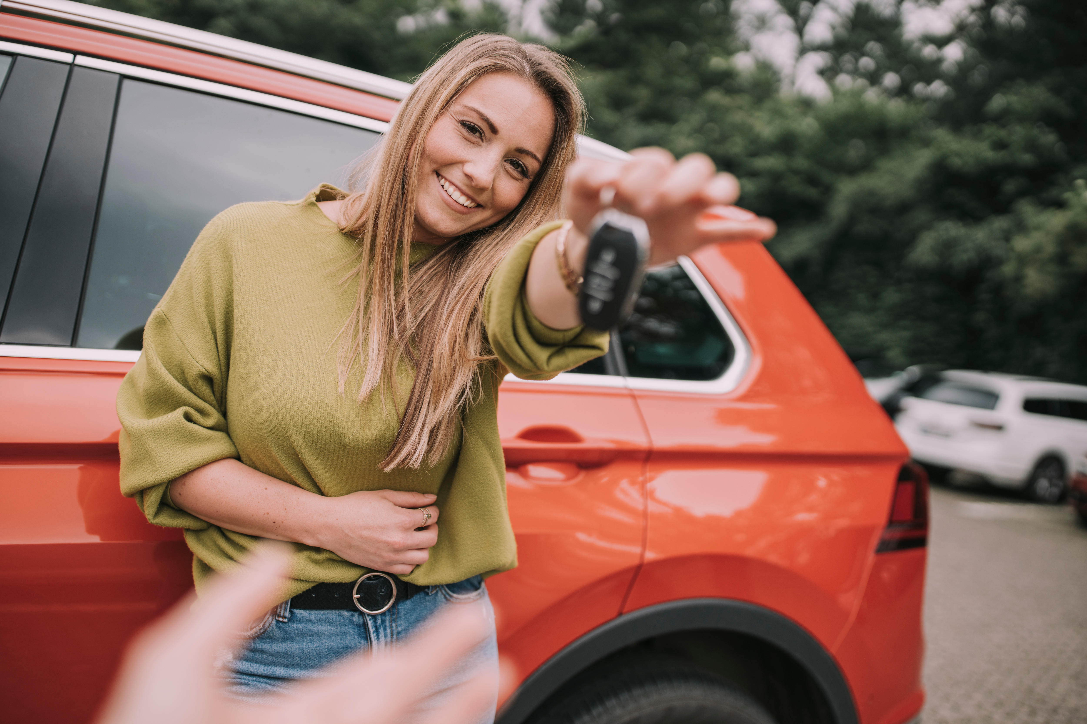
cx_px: 544
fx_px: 1057
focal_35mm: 35
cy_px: 362
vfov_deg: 37.8
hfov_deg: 54.4
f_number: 1.8
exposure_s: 1/2500
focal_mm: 35
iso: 200
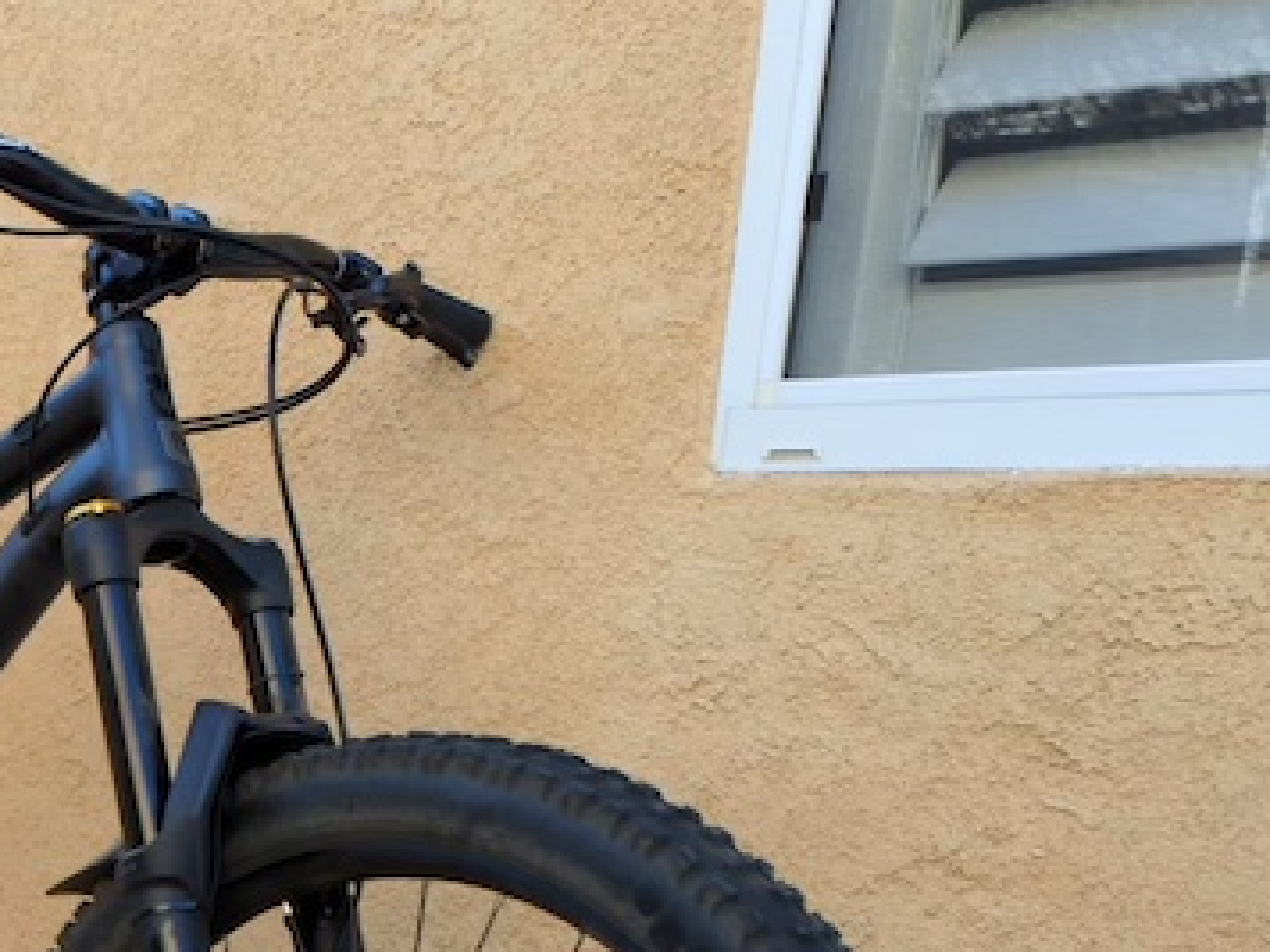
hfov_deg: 31.9
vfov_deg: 25.4
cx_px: -89
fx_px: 1981
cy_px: 1009
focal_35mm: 54
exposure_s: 1/187
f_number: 1.85
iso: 40
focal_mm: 6.81
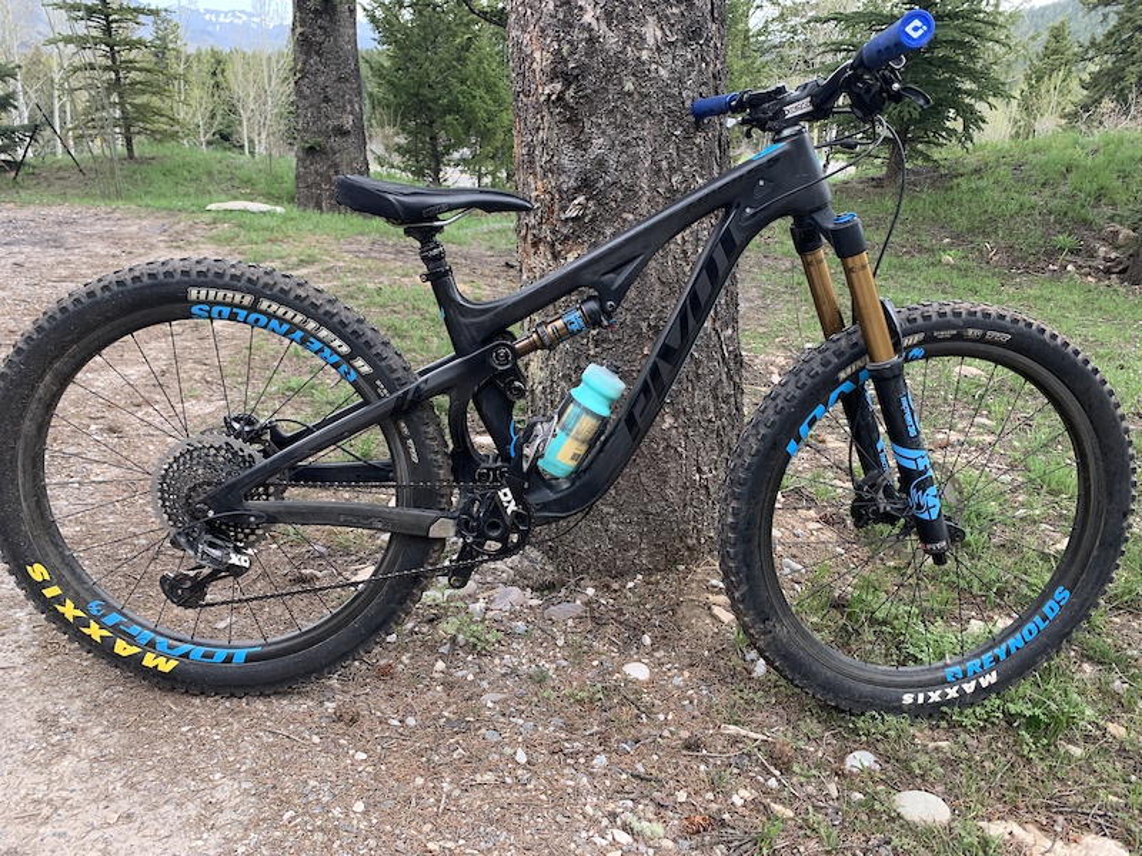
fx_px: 858
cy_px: 428
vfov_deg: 53.1
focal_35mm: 26
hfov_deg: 67.3
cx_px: 571
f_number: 1.8
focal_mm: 4.25
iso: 64
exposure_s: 1/121
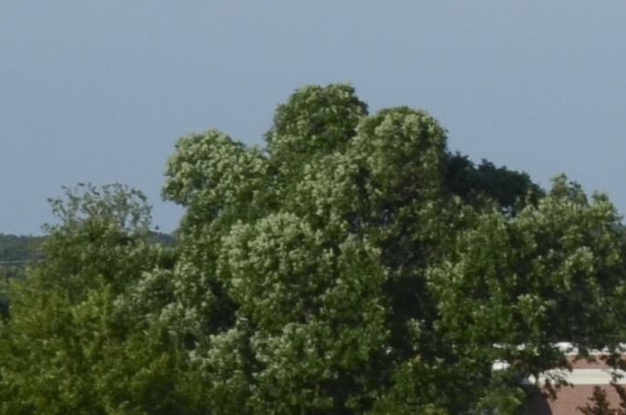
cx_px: 1201
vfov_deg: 3.2
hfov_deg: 4.8
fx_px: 7394
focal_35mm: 426
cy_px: 191
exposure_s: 1/500
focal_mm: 40
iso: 320
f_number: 11
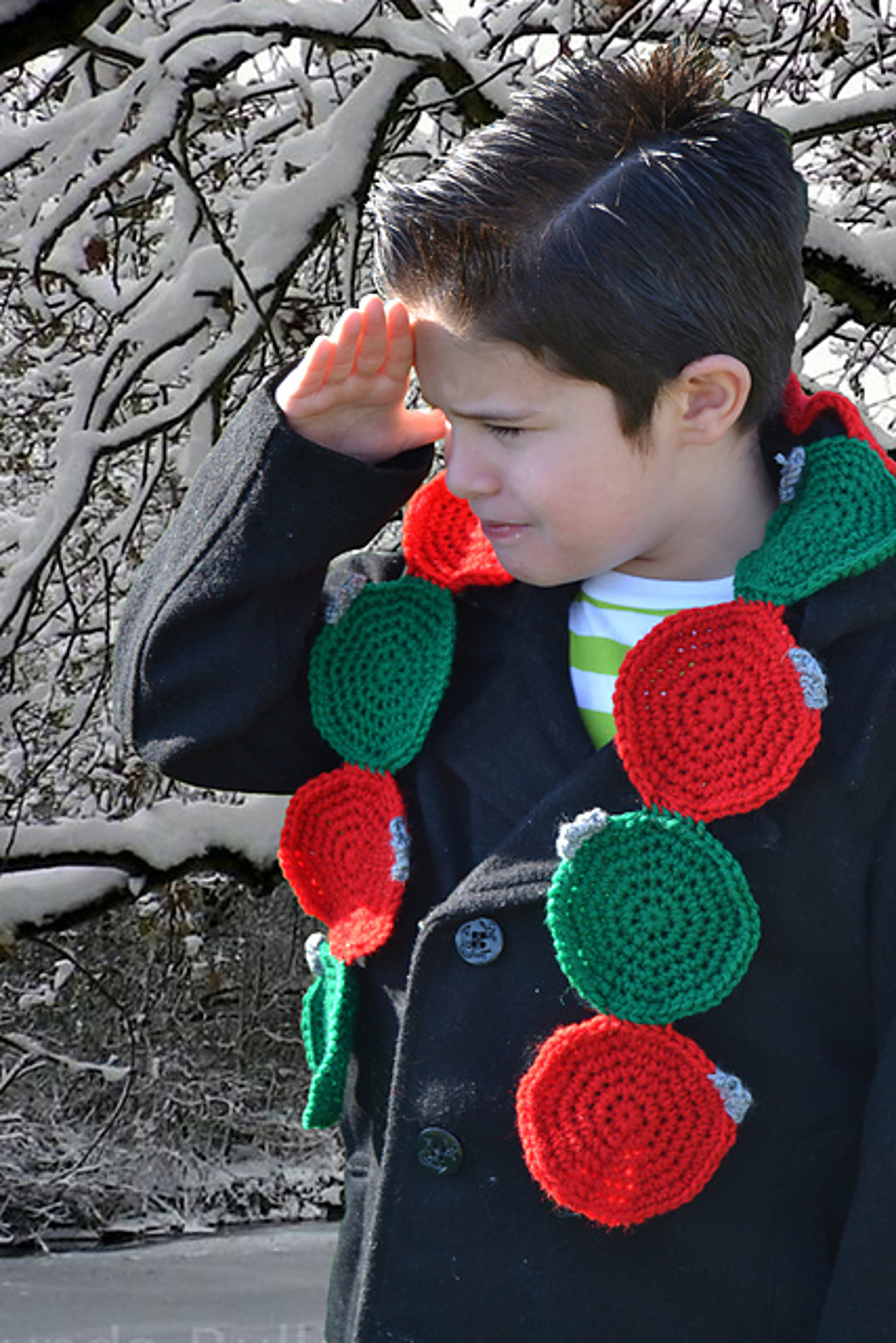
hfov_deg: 18.2
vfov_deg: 27.0
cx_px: 448
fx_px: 2798
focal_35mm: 75
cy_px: 672
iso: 200
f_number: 5.6
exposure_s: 1/160
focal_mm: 50
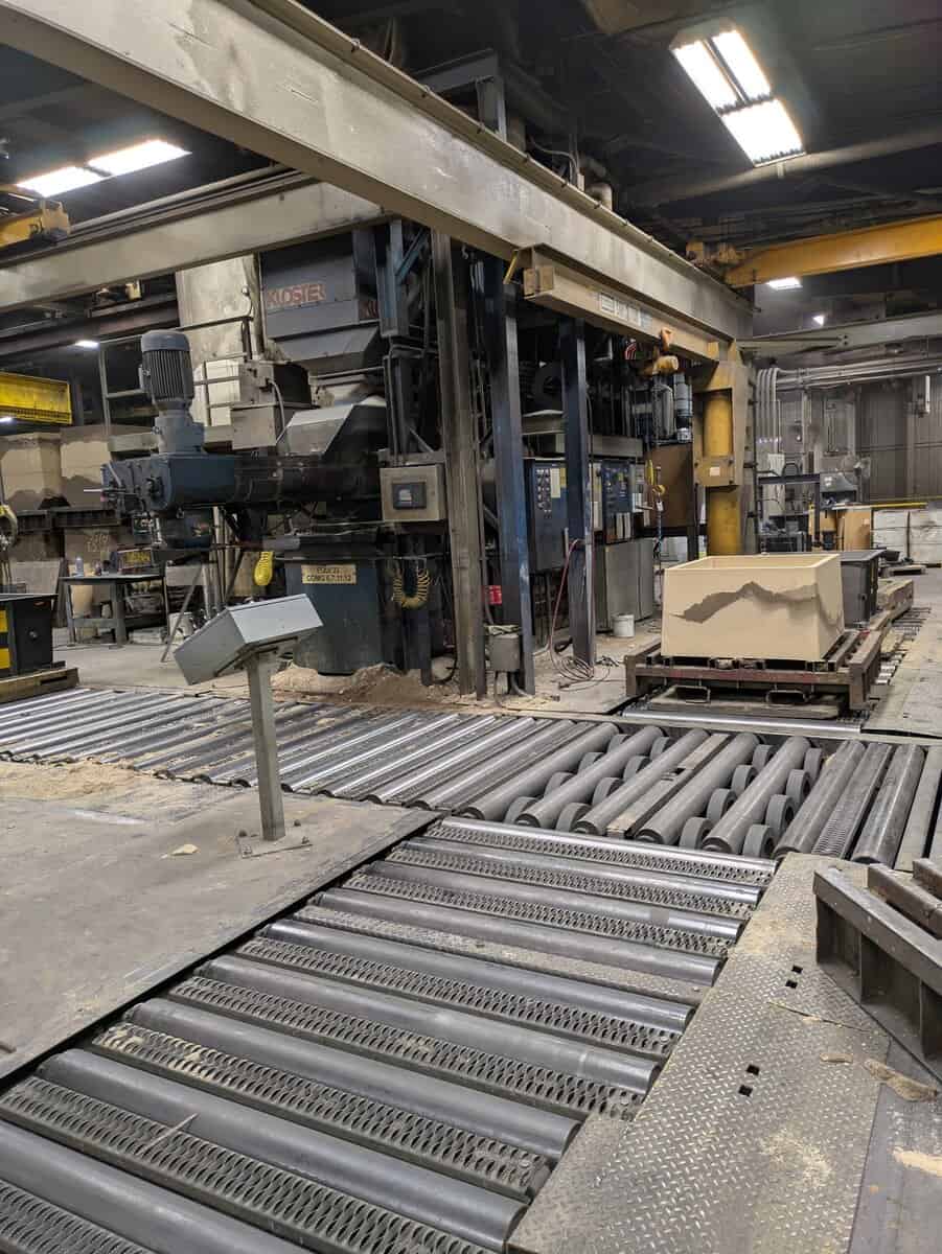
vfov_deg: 69.4
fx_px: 906
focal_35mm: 25
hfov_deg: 54.9
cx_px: 471
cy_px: 627
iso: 104
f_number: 1.89
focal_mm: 5.43
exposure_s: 1/40
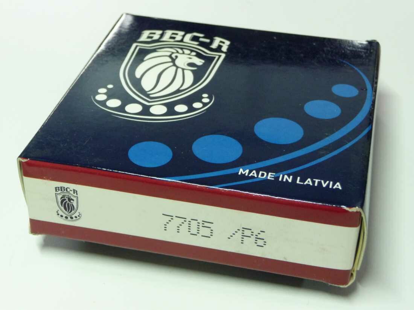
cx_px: 207
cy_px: 155
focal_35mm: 67
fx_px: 801
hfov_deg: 29.0
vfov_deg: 21.9
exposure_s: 1/40
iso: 320
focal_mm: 11.3
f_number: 4.5
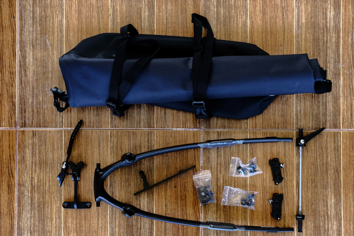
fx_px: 521
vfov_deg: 25.5
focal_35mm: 53
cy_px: 118
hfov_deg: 37.5
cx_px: 177
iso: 800
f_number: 4
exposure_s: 1/105
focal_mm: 35
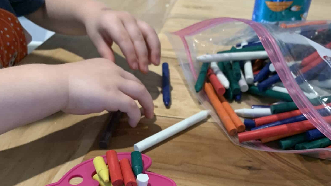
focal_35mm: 38
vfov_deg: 29.8
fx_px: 334
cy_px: 168
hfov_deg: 52.8
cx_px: 165
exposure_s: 1/60
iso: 250
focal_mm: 4.25
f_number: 1.8
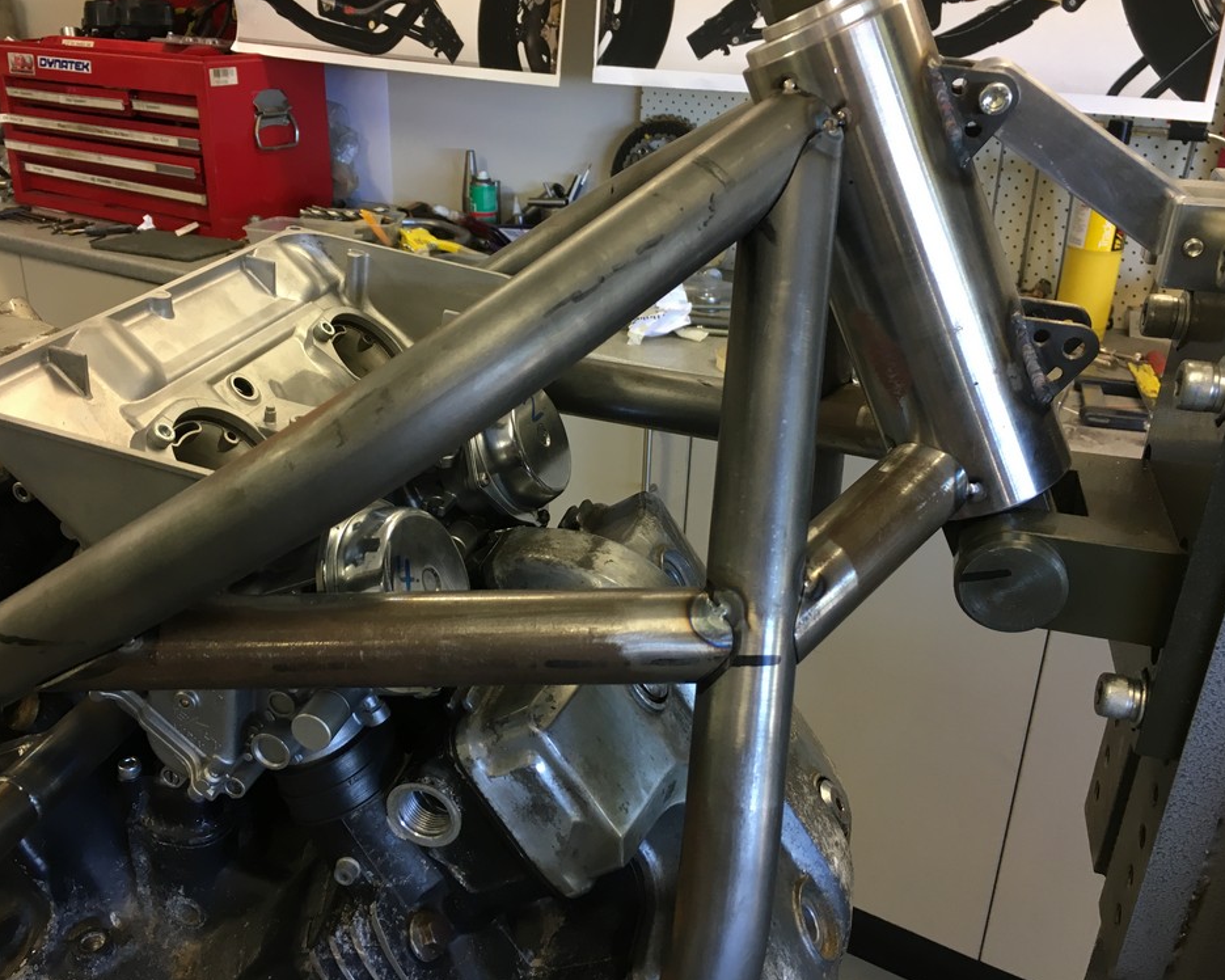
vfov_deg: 47.1
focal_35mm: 31
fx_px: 1124
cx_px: 561
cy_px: 482
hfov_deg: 57.1
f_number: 2.2
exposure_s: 1/33
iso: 80
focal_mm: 4.15
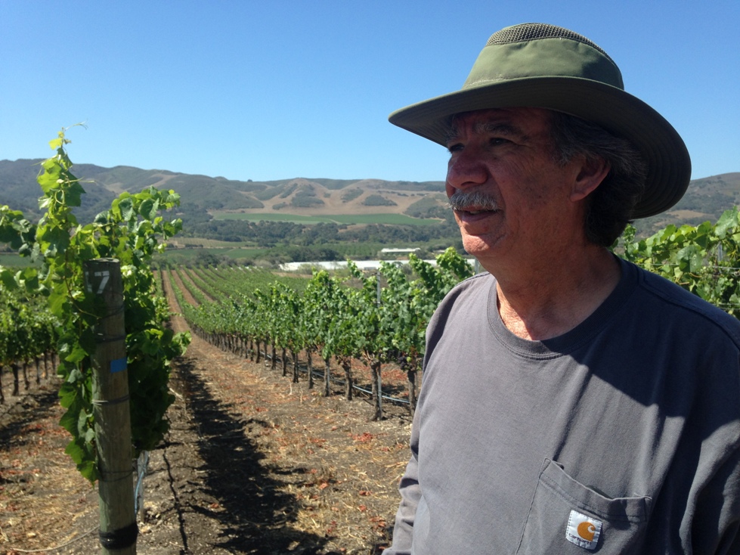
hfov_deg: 55.4
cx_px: 370
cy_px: 278
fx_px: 705
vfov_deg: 42.9
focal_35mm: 33
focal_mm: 4.12
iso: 50
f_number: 2.4
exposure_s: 1/968
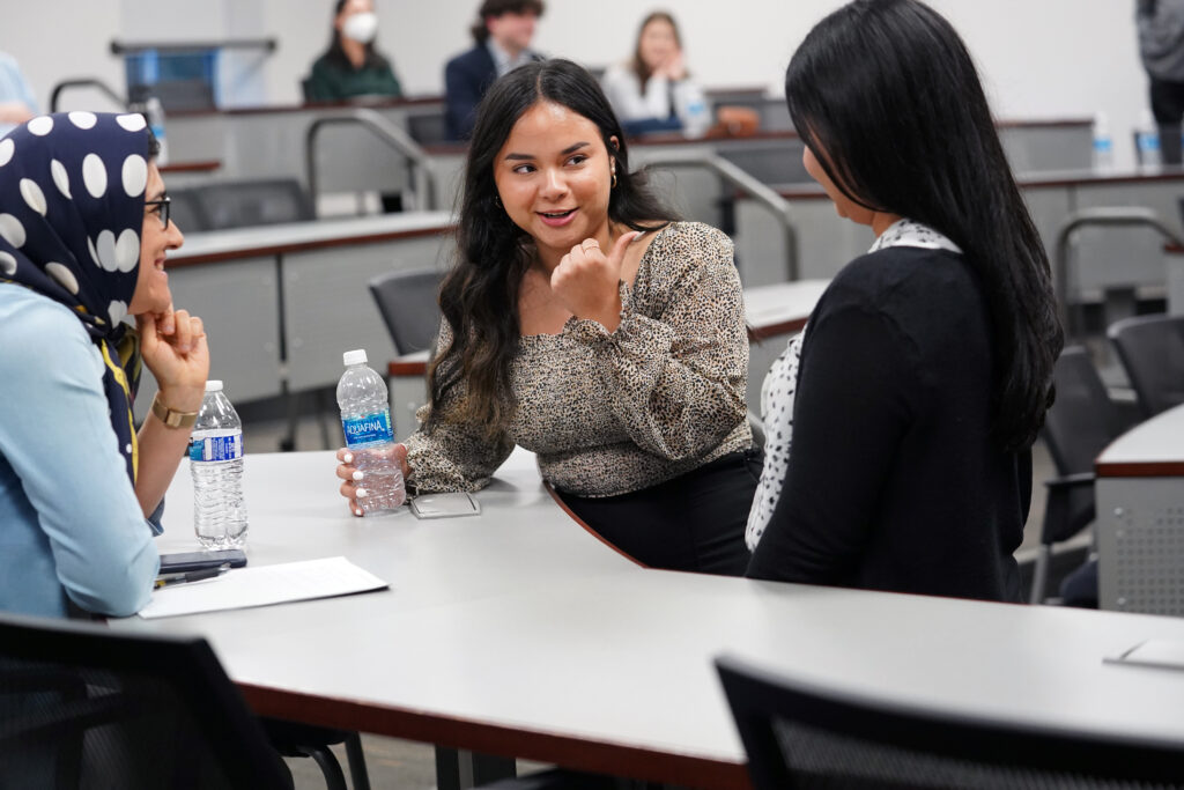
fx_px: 2434
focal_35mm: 74
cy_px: 395
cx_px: 592
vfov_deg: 18.4
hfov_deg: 27.3
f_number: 3.2
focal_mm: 74
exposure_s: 1/400
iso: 5000
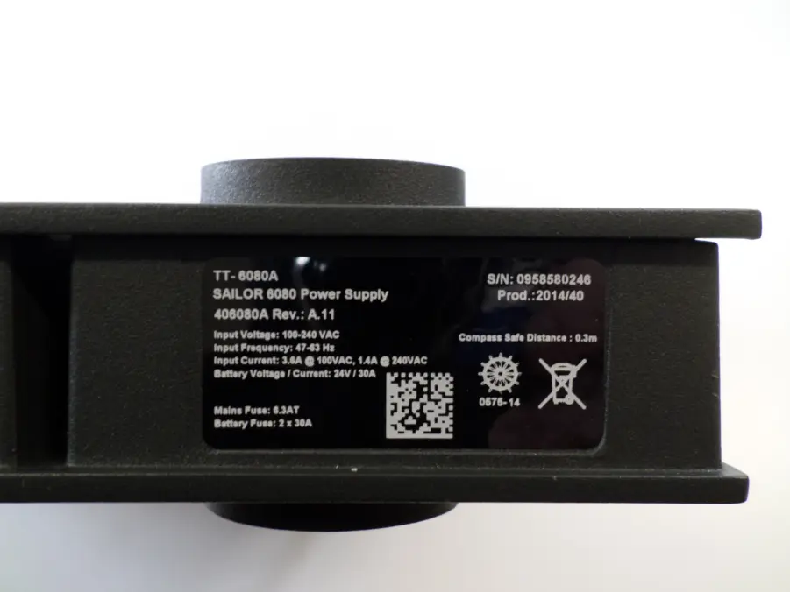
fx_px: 571
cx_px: 395
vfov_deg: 54.9
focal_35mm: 25
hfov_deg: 69.4
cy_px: 296
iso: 120
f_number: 2.5
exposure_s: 1/30
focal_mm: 4.5
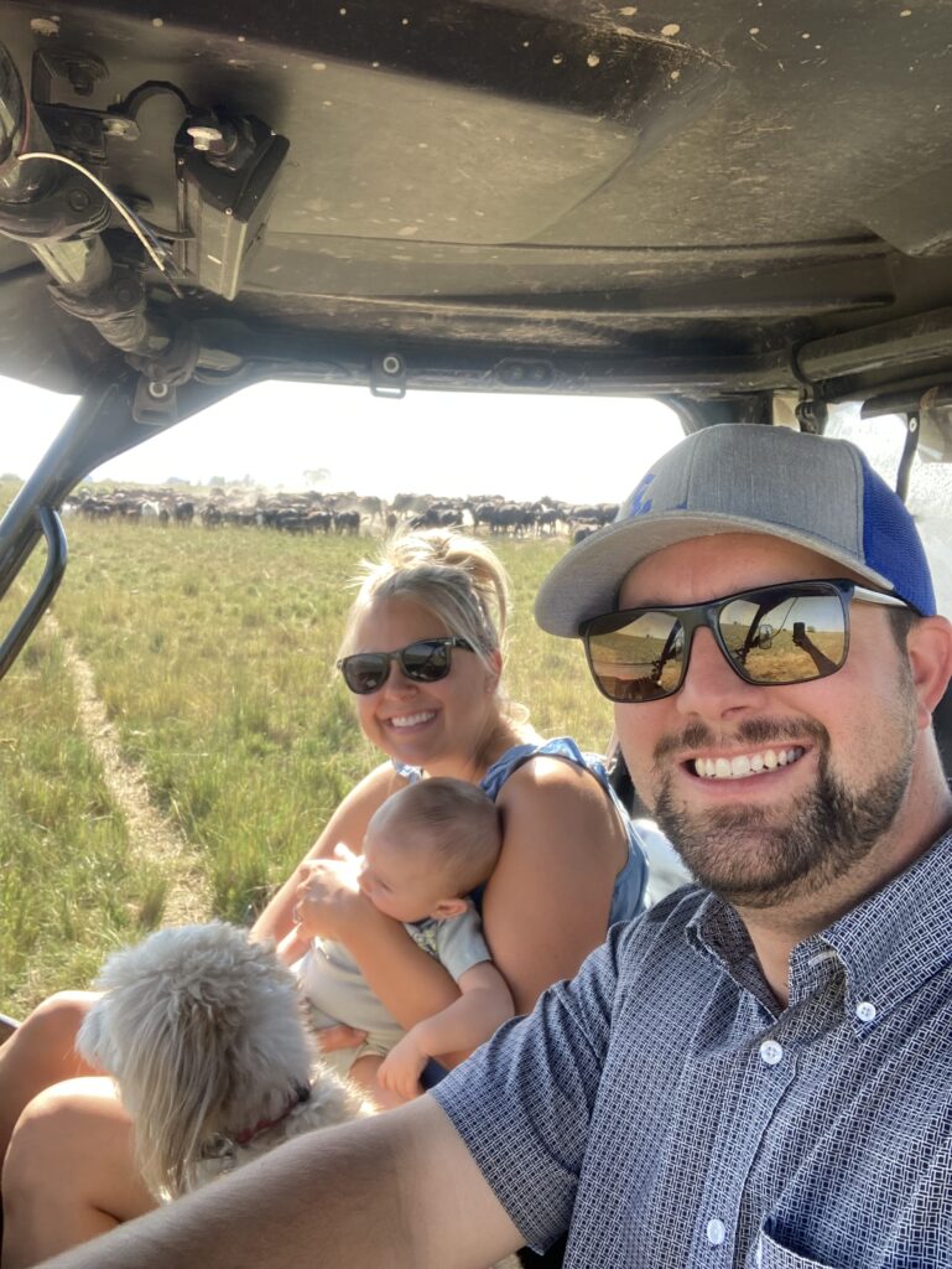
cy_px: 634
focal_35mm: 32
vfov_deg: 56.8
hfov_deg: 44.2
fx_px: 1172
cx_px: 476
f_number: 2.2
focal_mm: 2.87
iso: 25
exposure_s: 1/121
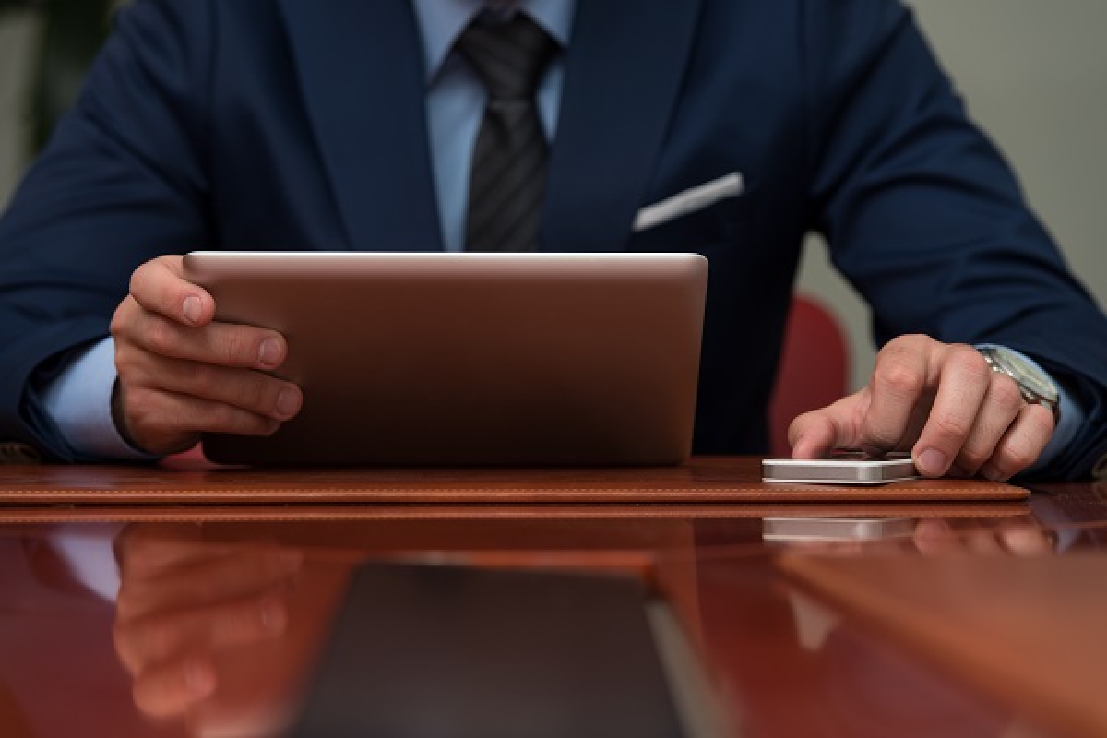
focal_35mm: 130
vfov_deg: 10.5
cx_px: 554
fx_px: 3997
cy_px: 369
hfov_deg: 15.8
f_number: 5
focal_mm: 130
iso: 100
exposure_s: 1/200
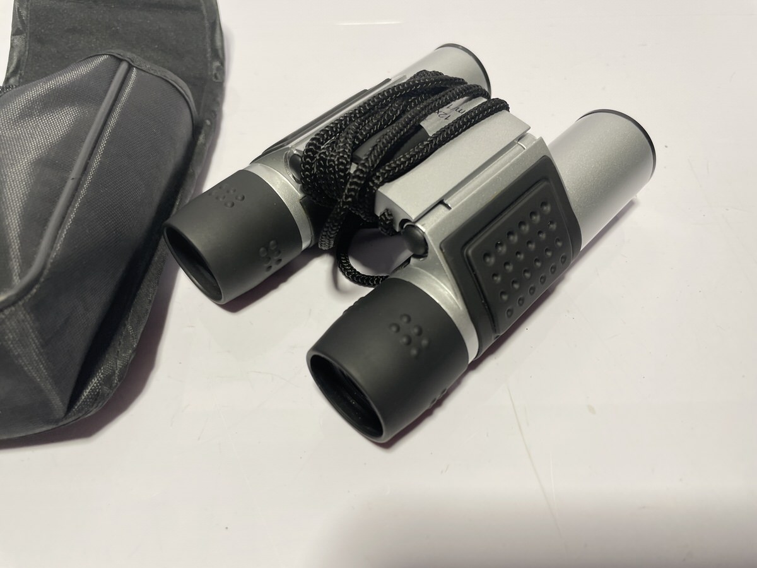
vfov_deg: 53.1
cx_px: 378
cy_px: 284
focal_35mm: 26
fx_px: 569
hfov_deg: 67.3
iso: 32
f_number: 1.6
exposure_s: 1/237
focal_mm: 4.2
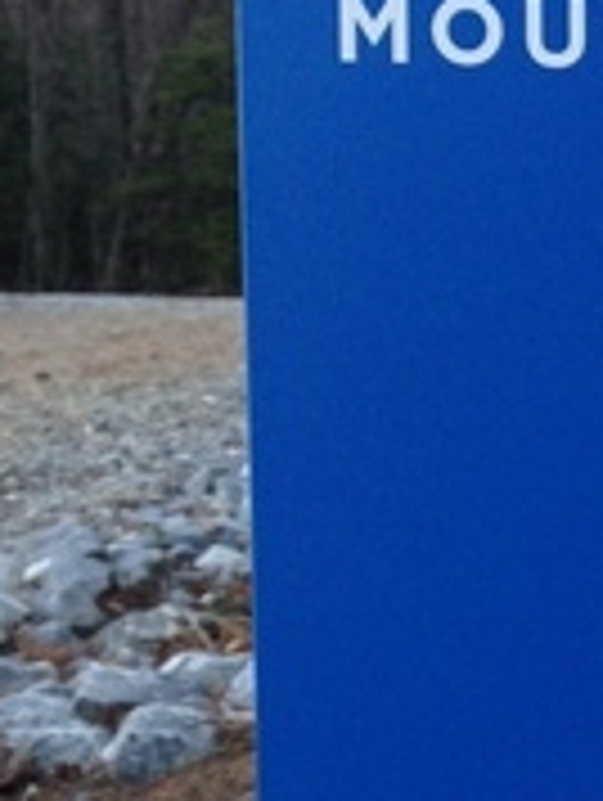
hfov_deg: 12.6
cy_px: 855
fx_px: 2572
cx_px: 958
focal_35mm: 111
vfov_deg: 17.2
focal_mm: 4.12
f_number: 2.4
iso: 50
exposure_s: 1/60
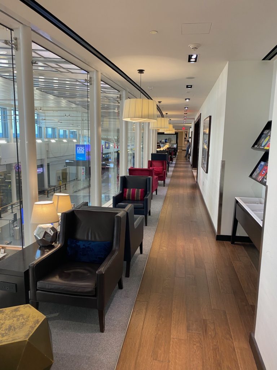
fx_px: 277
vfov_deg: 67.3
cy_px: 185
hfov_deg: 53.1
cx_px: 138
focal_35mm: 26
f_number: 1.8
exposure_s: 1/60
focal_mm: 4.25
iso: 100
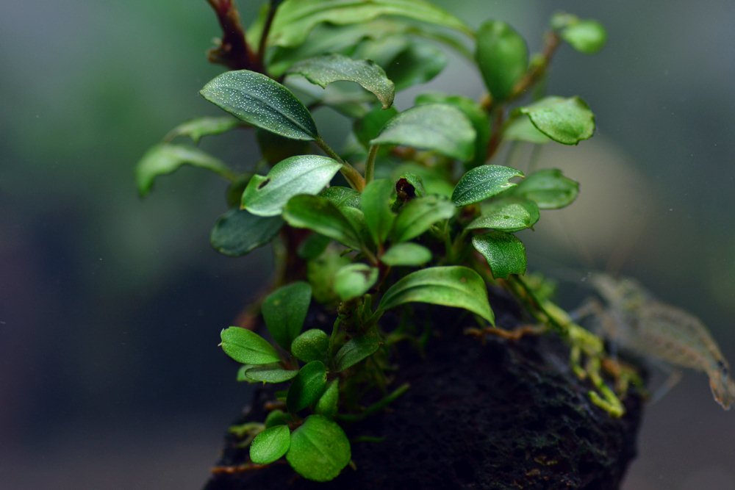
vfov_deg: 9.2
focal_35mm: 150
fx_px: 3063
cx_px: 368
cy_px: 245
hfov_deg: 13.7
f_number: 4
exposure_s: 1/60
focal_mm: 100
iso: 200
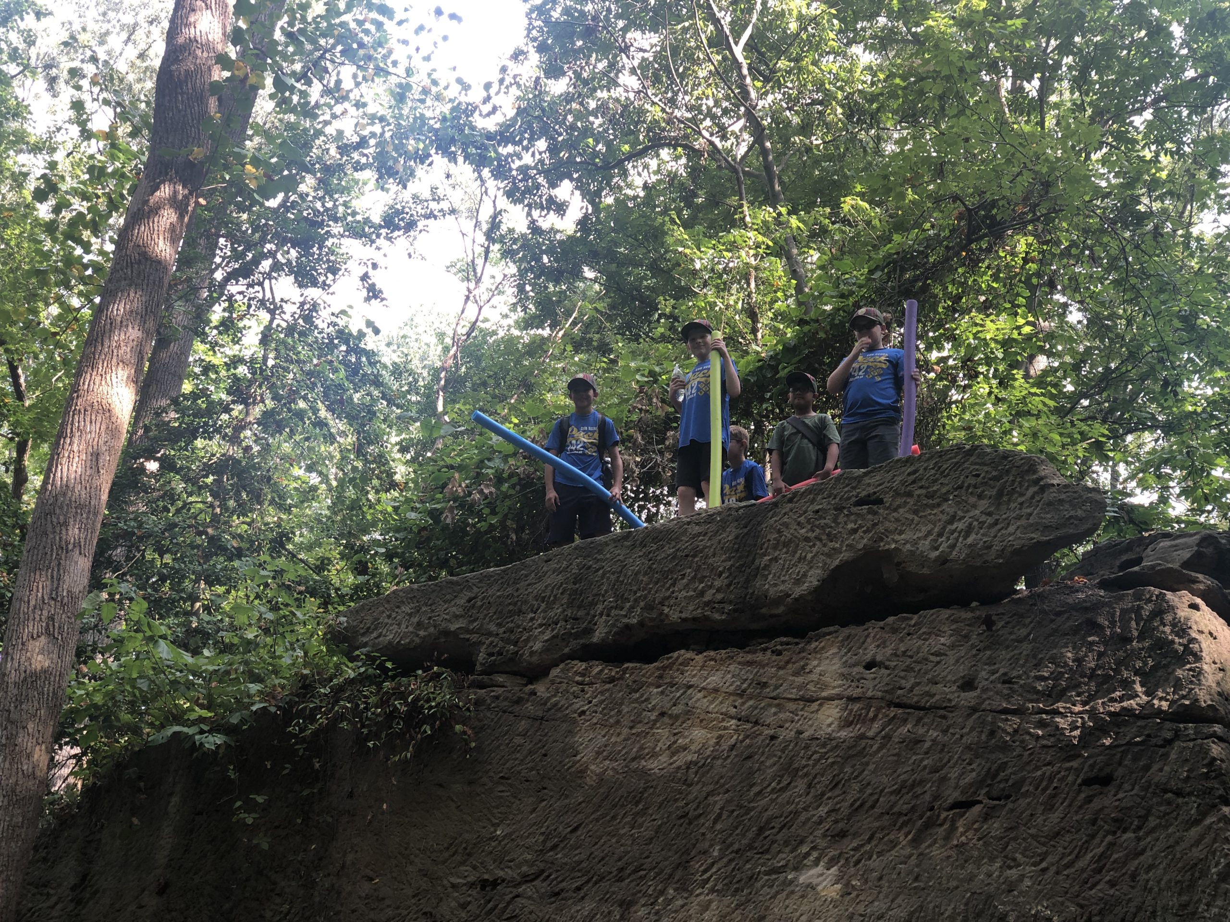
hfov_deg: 36.8
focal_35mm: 52
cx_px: 615
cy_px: 461
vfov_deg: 28.0
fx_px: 1848
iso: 16
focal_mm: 6
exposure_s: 1/60
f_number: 2.4
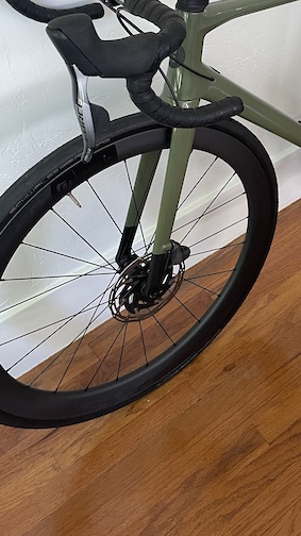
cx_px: 275
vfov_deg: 43.9
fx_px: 639
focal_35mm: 45
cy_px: 130
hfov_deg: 25.6
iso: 125
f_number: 1.6
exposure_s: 1/73
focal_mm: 4.2
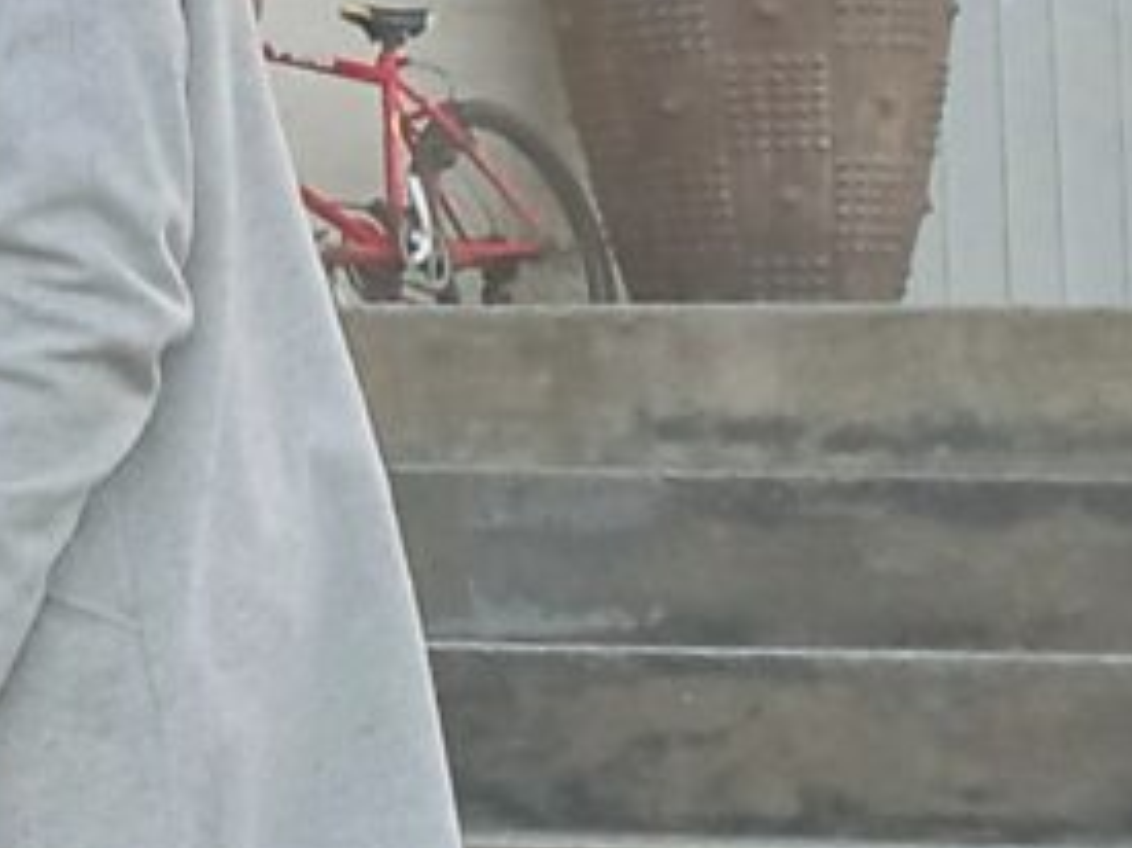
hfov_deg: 8.1
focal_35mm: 186
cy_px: 119
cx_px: -2886
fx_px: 6080
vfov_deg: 8.0
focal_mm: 4.6
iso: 64
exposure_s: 1/50
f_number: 1.8
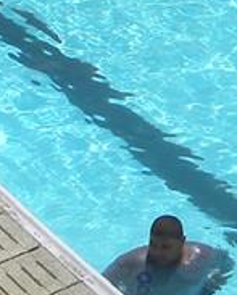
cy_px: -195
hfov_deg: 7.1
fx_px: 1775
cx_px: 609
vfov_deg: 9.2
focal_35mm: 203
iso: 64
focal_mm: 4.6
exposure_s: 1/565
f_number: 6.3
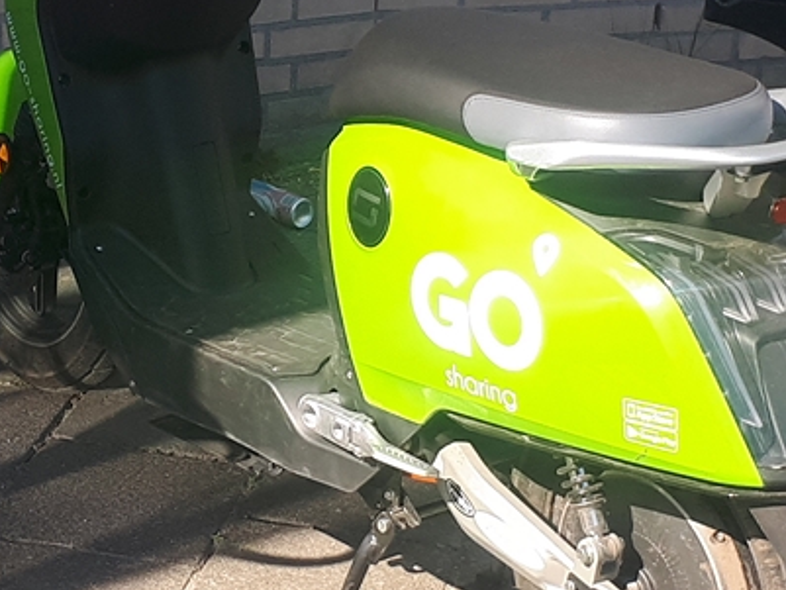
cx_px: 316
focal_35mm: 69
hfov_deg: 28.1
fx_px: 1567
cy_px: 196
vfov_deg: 21.2
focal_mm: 3.6
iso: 40
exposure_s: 1/625
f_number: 1.9
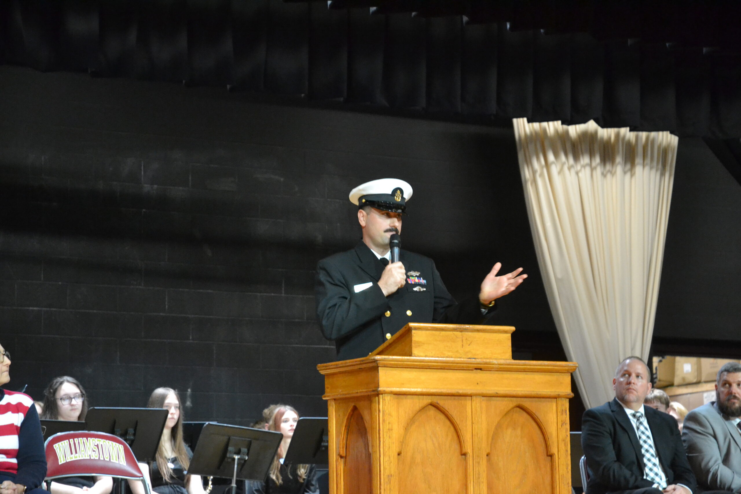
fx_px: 2161
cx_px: 370
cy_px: 247
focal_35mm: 105
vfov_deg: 13.0
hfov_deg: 19.5
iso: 3200
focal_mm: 70
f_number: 4.5
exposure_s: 1/40
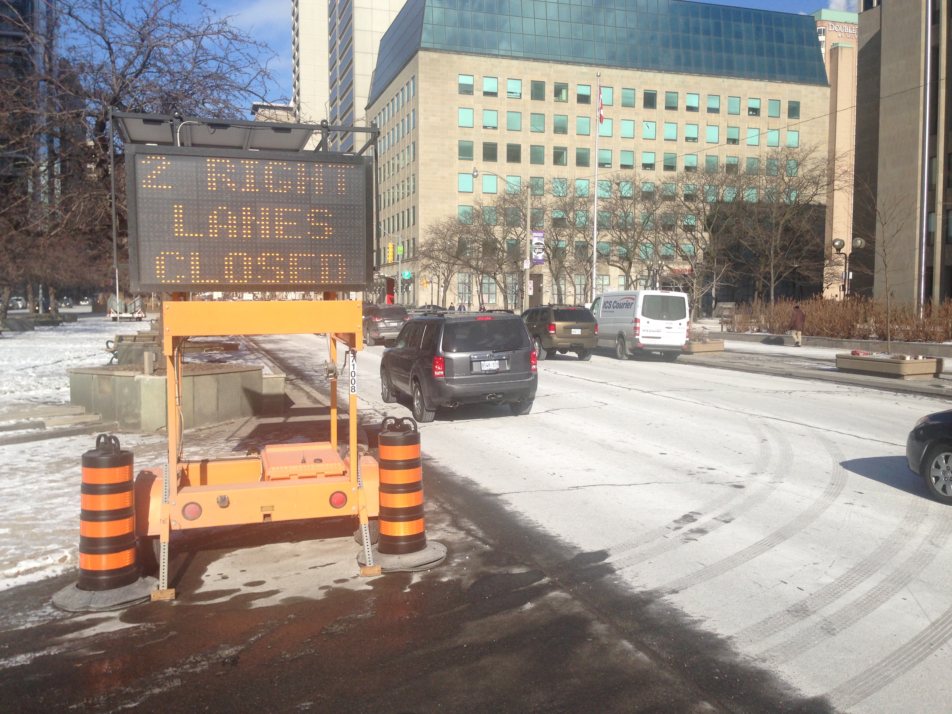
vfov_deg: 42.9
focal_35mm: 33
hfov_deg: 55.4
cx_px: 476
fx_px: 908
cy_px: 357
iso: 50
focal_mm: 4.12
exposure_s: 1/1938
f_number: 2.4
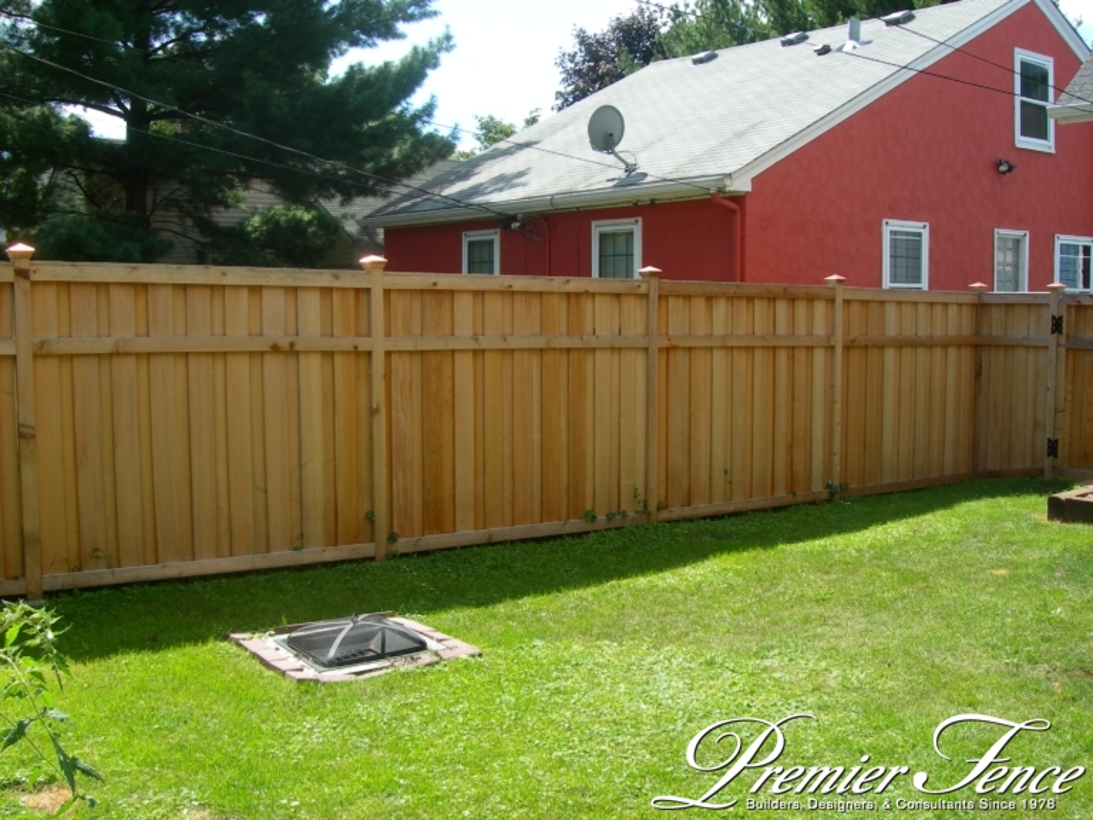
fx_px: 1200
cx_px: 546
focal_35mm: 38
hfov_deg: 49.0
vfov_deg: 37.7
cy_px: 410
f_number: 4.8
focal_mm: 7.8
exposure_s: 1/205
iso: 50
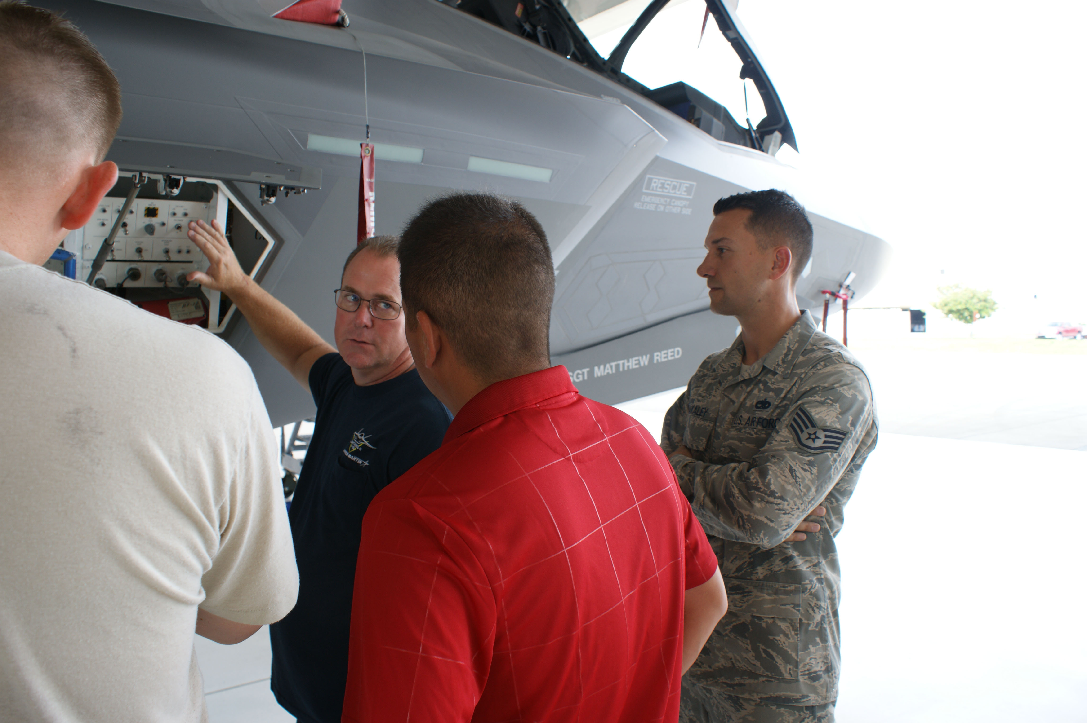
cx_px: 544
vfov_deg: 47.9
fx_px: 815
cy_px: 362
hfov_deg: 67.4
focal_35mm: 27
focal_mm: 18
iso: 100
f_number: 5
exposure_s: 1/50
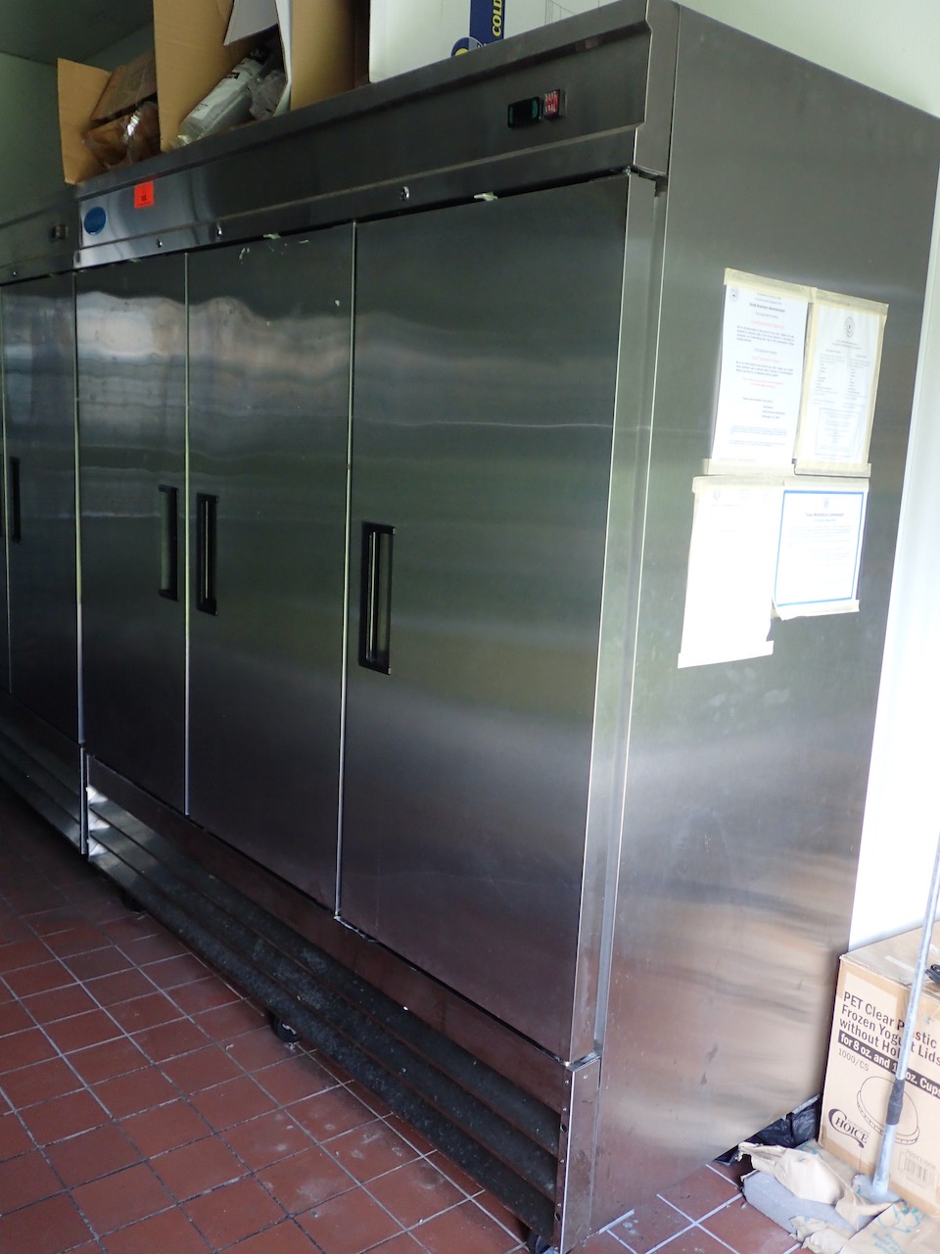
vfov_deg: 60.0
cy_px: 627
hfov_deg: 46.8
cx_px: 470
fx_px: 1086
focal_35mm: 30
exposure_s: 1/30
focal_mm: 5.5
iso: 250
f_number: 2.3
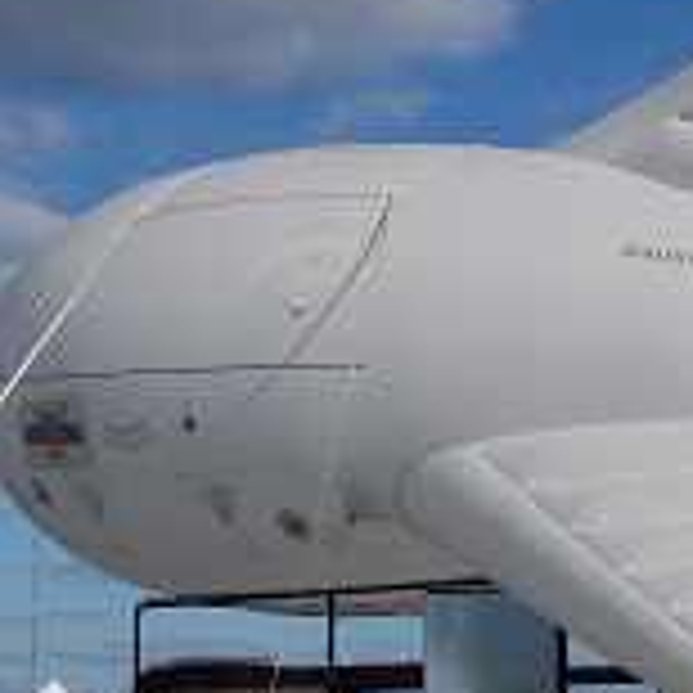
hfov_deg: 16.5
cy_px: 362
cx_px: 544
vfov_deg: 16.6
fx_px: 2378
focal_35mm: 105
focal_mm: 6.9
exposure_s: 1/200
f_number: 9.8
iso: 80
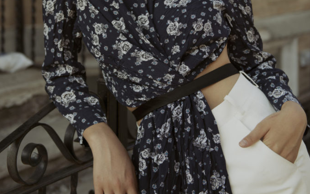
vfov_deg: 17.2
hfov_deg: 27.9
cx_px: 155
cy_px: -3
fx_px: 625
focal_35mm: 74
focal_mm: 48
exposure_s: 1/500
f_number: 3.2
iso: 200
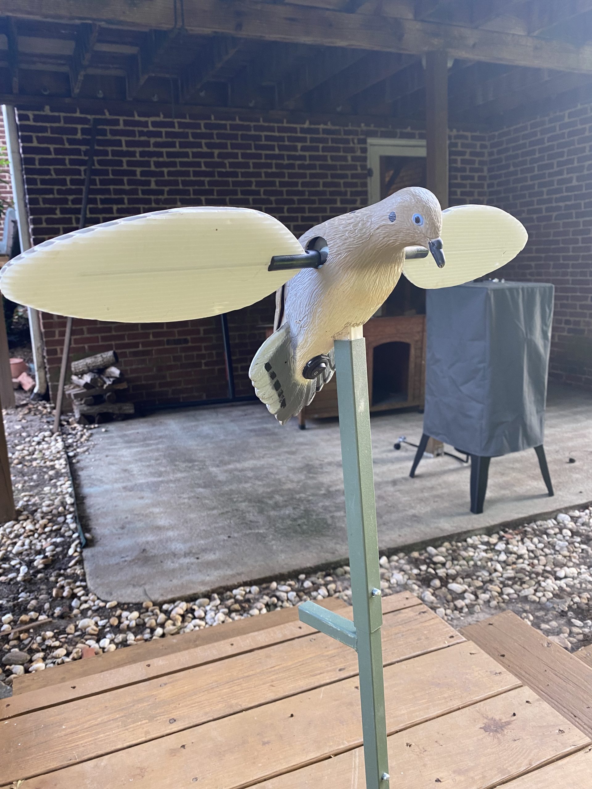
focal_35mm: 26
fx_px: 593
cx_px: 296
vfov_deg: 67.3
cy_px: 394
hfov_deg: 53.1
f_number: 1.8
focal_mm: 4.25
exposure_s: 1/75
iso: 125
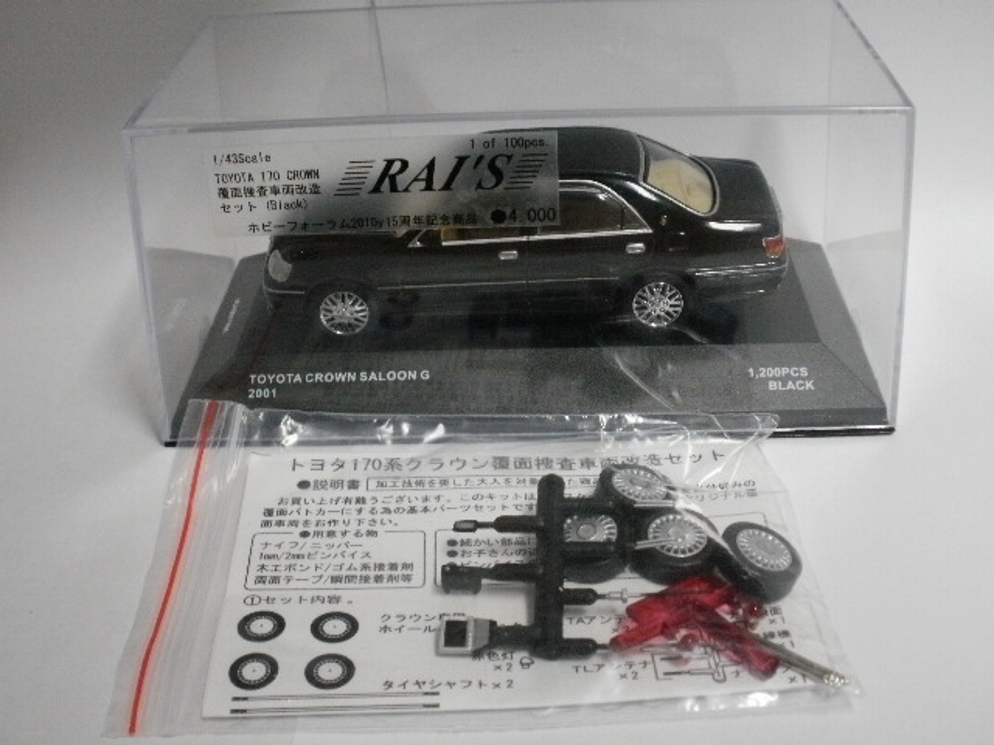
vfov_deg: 32.9
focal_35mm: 44
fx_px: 1263
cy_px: 372
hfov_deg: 42.9
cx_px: 497
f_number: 4
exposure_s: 1/25
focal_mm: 7.7
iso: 400
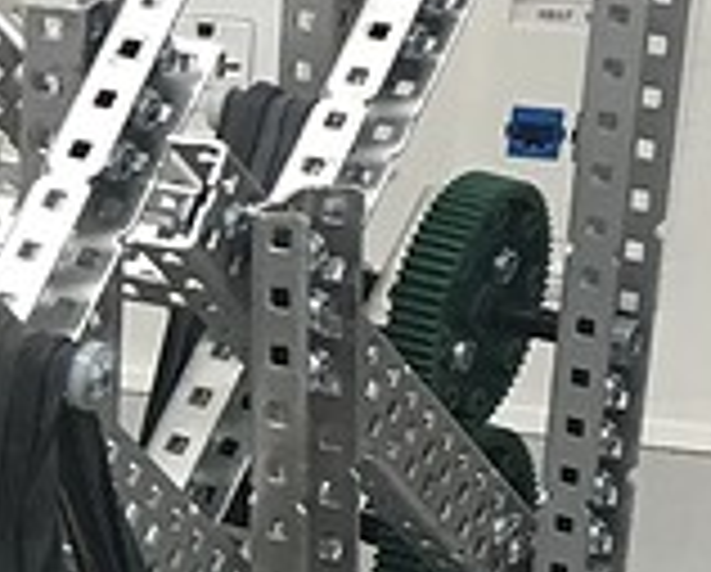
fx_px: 3858
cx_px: -585
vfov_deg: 8.4
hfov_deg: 9.9
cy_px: 540
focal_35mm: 183
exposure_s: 1/30
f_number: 2.2
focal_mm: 4.15
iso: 40
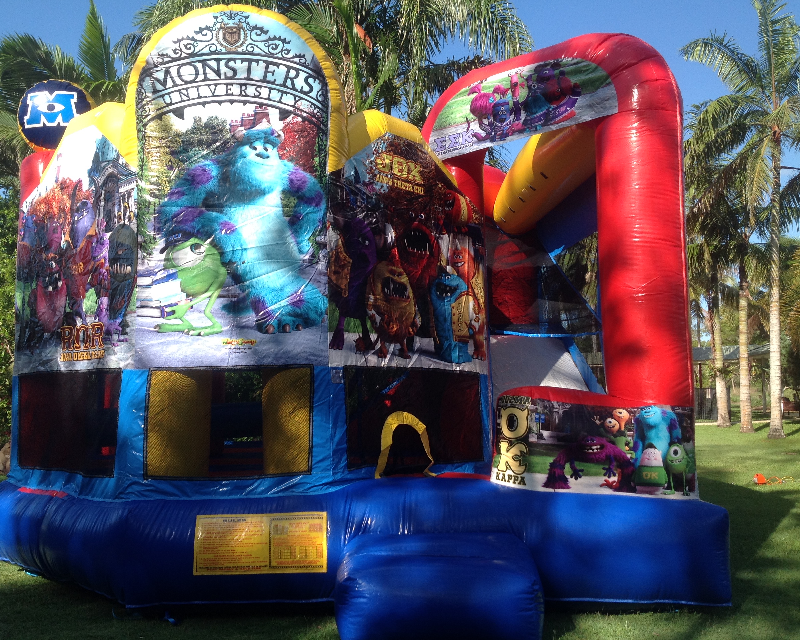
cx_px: 374
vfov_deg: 40.1
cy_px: 318
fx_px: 876
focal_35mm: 37
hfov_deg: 49.1
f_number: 2.4
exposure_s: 1/1008
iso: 50
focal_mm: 4.28
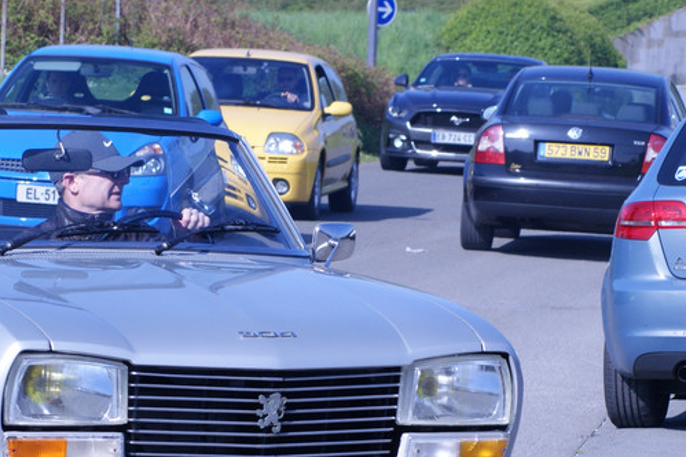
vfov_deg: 5.1
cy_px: 370
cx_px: 220
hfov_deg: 7.6
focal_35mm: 271
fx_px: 5164
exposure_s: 1/400
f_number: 8
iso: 200
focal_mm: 75
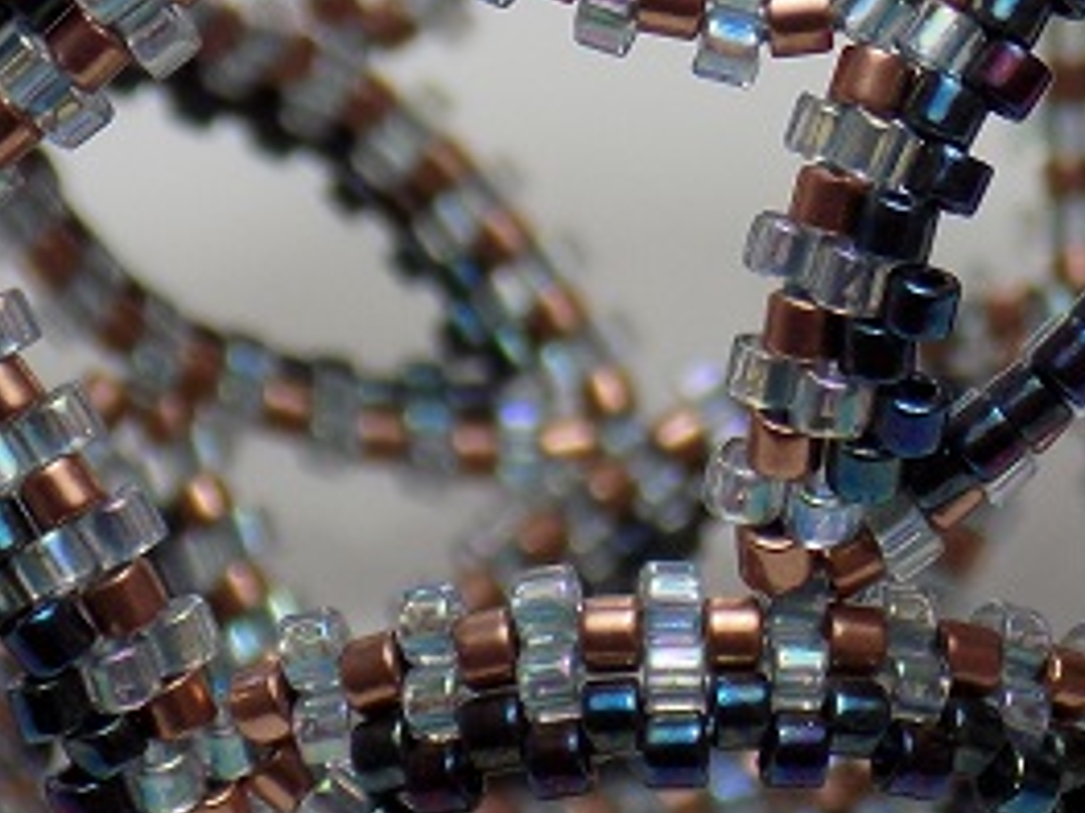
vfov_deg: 5.7
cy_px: 246
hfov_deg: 7.6
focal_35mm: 260
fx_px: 8146
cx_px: 1048
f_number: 4.3
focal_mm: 13.9
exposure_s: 1/125
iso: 80
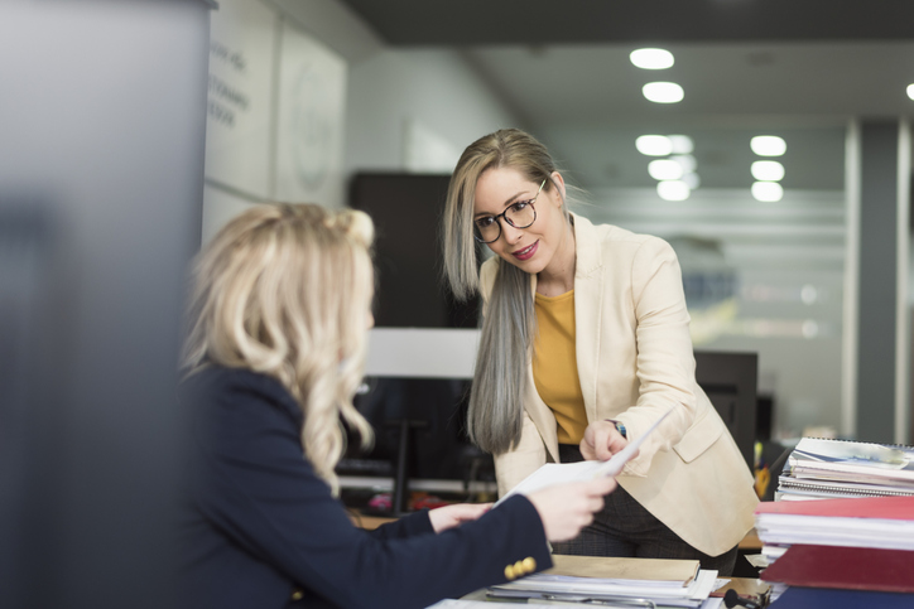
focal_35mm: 58
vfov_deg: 23.4
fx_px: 1473
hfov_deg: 34.5
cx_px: 457
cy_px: 304
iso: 250
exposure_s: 1/250
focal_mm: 58
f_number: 1.6
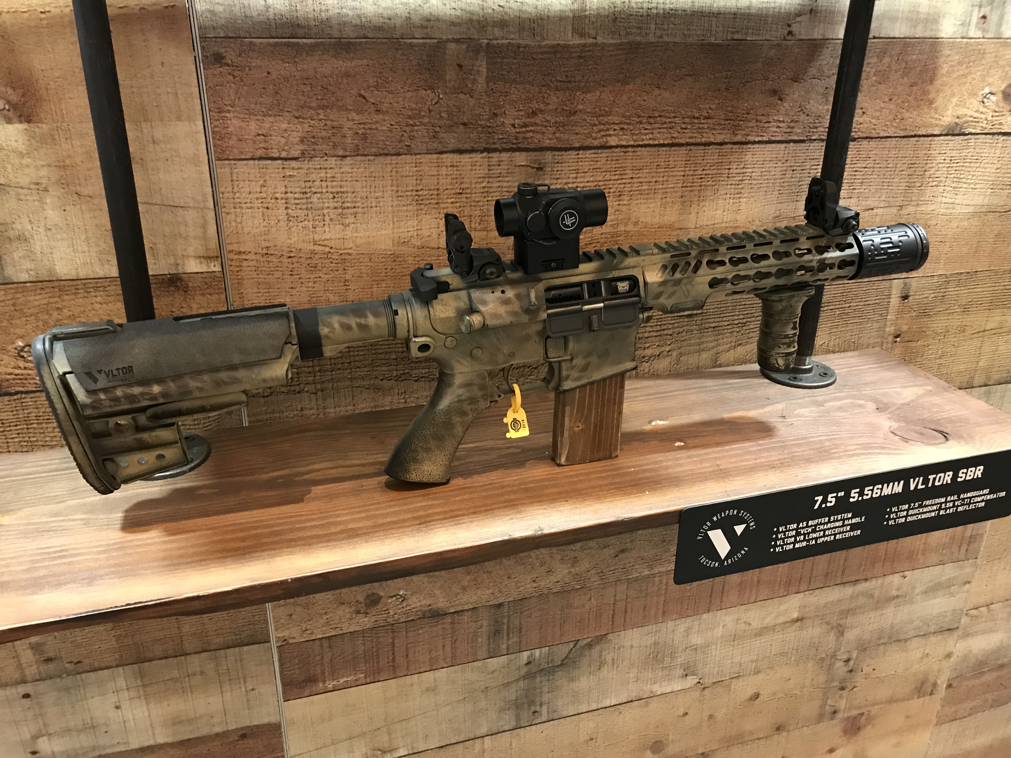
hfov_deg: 63.4
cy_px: 379
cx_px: 506
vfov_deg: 49.7
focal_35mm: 28
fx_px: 818
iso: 100
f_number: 1.8
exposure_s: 1/8
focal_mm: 3.99
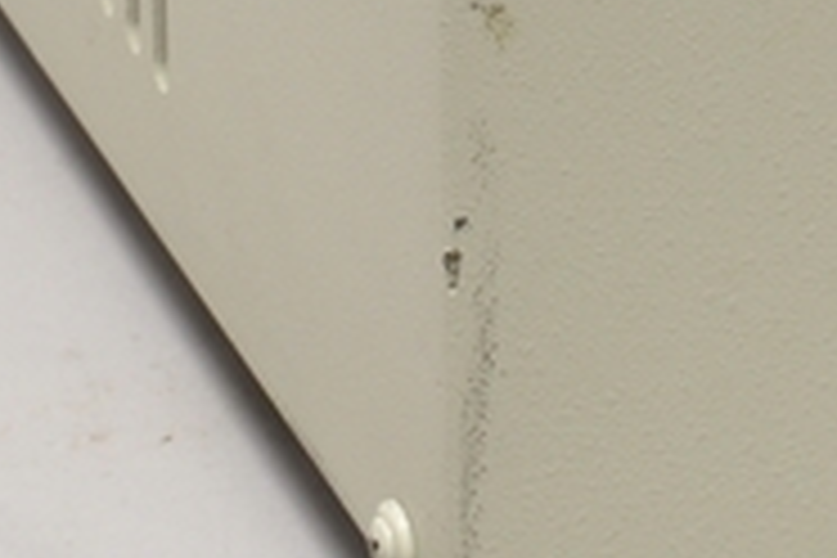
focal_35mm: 367
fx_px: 8532
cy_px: -907
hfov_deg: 5.6
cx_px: 972
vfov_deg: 3.7
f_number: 9
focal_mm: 38
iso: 200
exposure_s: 1/3
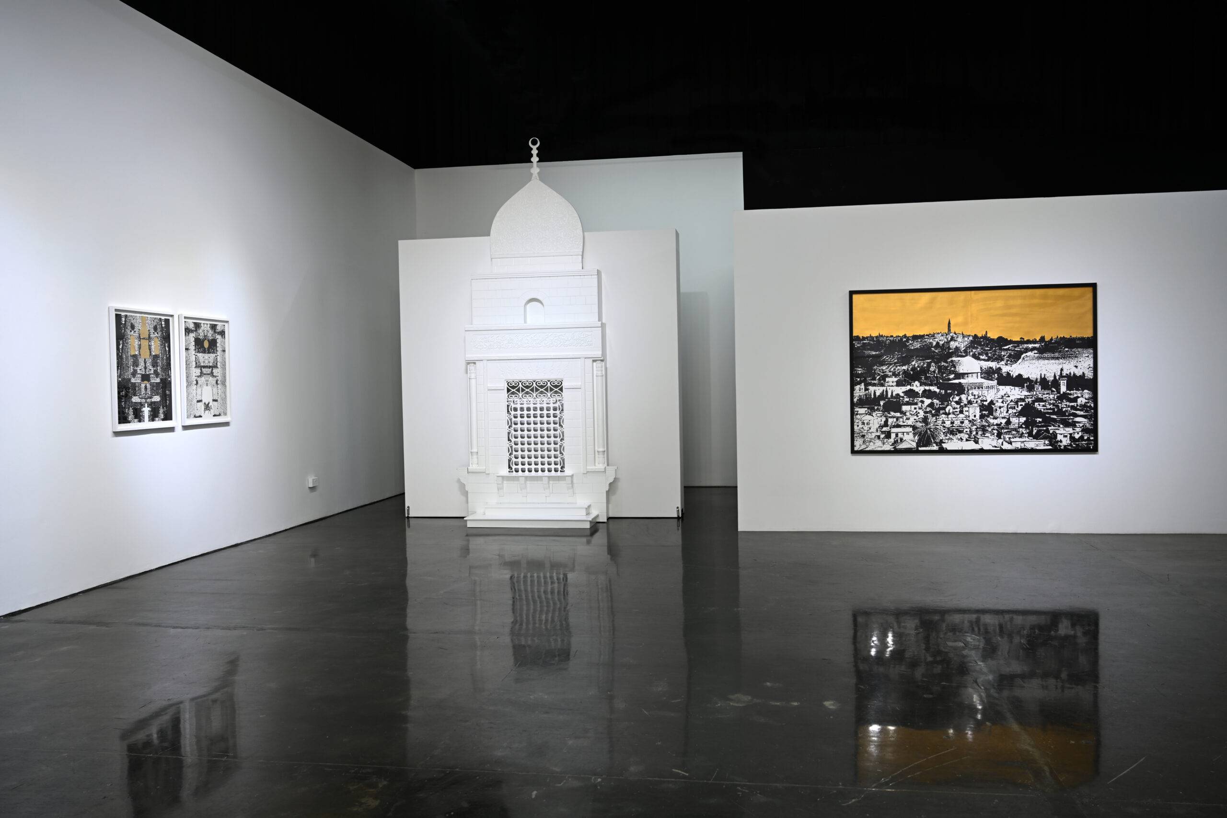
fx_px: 988
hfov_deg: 63.7
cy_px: 409
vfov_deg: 45.0
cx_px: 614
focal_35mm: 29
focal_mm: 29
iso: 100
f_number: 4
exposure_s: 1/30
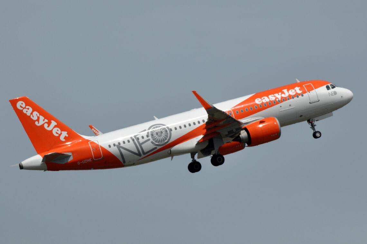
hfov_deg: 3.5
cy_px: 122
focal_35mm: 585
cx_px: 184
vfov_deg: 2.3
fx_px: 5956
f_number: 5.6
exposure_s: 1/3200
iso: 200
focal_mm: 390
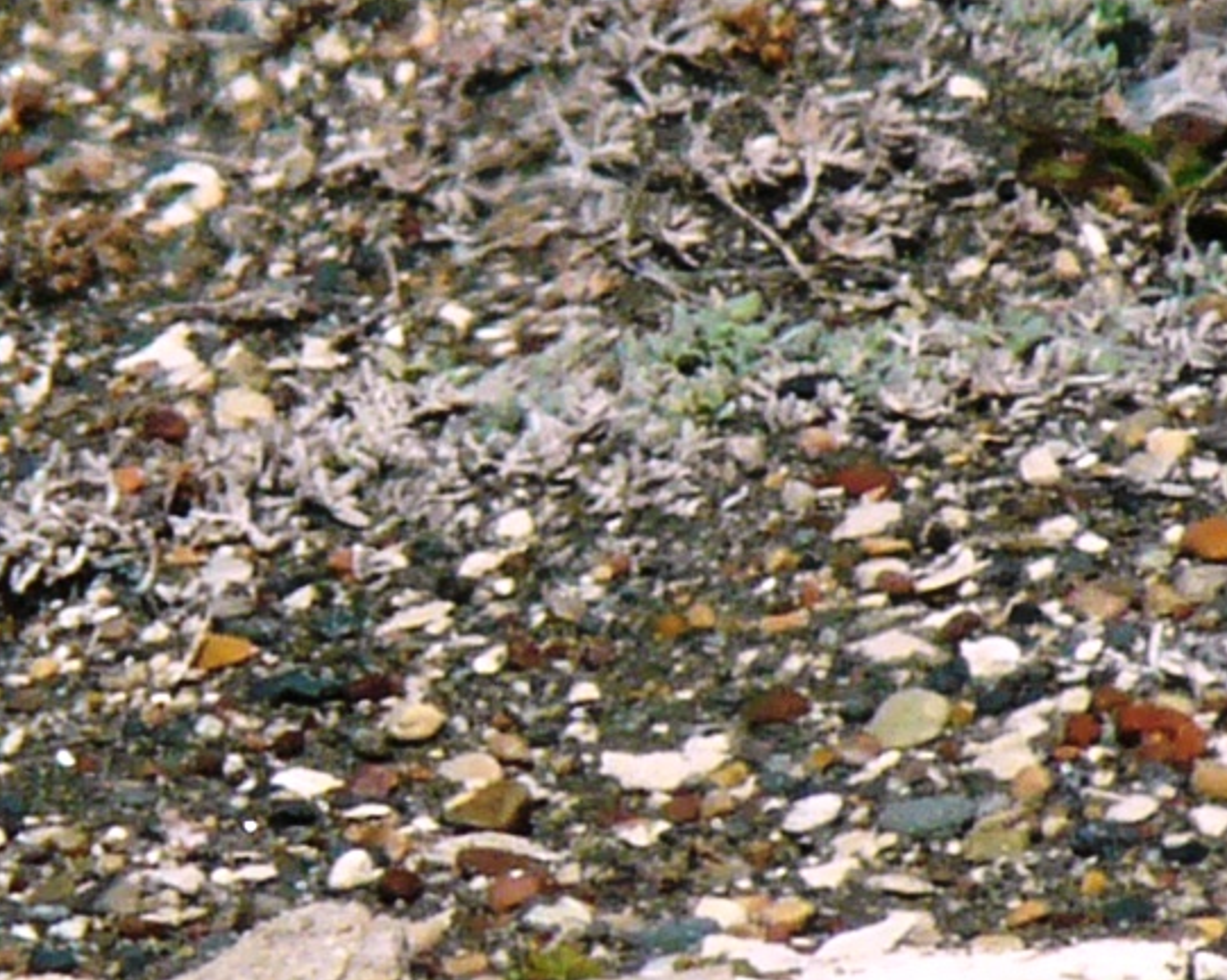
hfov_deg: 1.3
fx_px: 52836
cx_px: -488
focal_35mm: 1456
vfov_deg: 1.1
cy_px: -43
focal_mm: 82.8
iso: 100
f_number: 8
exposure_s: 1/640
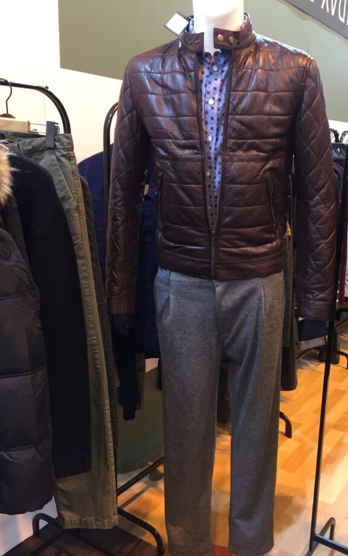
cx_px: 222
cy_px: 284
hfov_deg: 37.0
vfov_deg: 56.7
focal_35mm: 34
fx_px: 516
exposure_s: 1/33
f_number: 2.2
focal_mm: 4.15
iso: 125
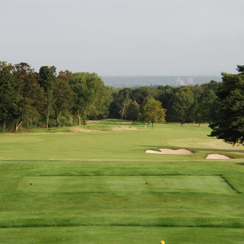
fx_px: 1252
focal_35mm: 157
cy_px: 122
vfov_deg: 11.1
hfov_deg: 11.1
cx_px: 98
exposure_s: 1/320
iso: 160
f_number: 5.6
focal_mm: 82
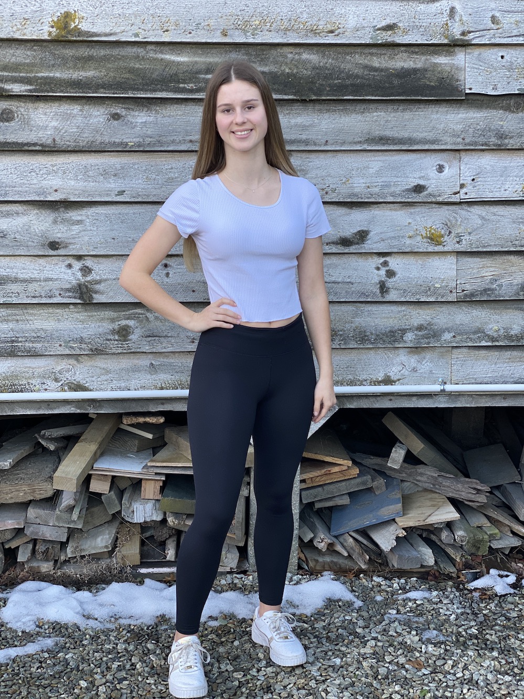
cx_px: 262
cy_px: 350
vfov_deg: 36.8
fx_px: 1050
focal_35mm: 52
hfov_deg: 28.0
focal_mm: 6
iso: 64
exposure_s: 1/122
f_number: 2
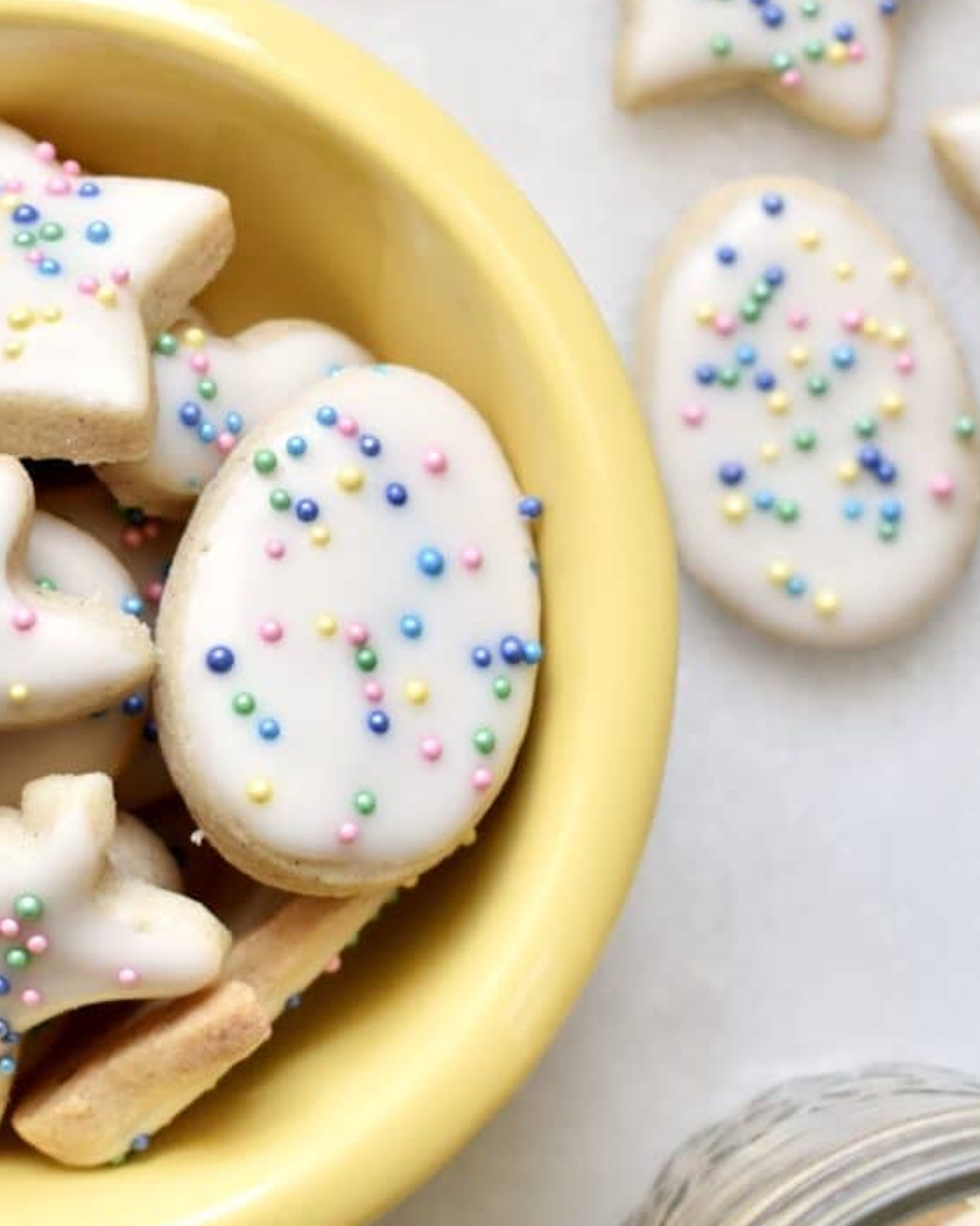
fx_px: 3483
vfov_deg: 20.0
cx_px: 302
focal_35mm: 96
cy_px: 566
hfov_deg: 16.0
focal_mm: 31
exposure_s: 1/40
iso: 640
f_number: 4.2
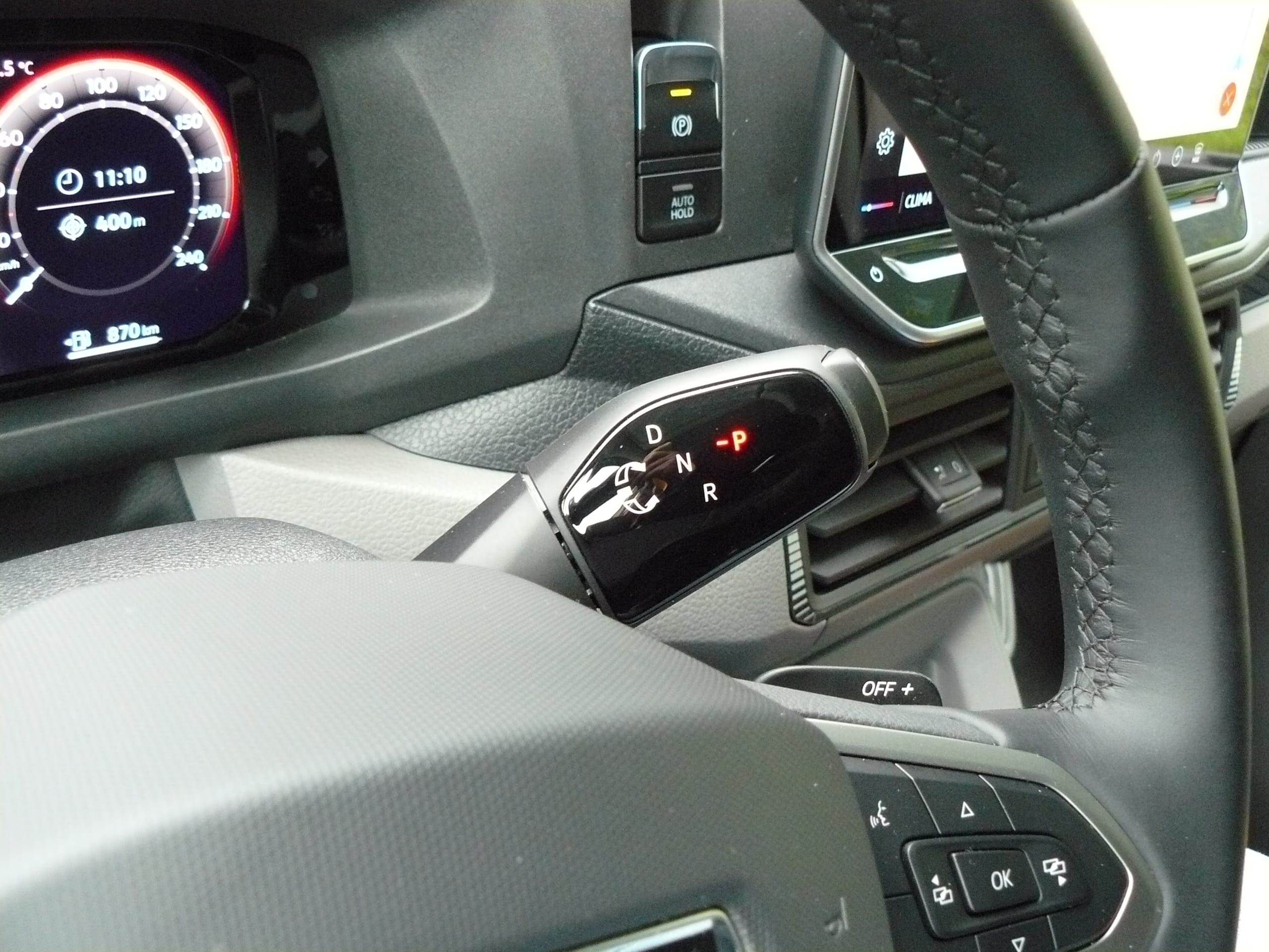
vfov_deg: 39.7
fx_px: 1320
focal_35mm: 36
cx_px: 634
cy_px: 476
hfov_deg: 51.4
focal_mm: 6
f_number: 2.8
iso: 400
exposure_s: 1/30
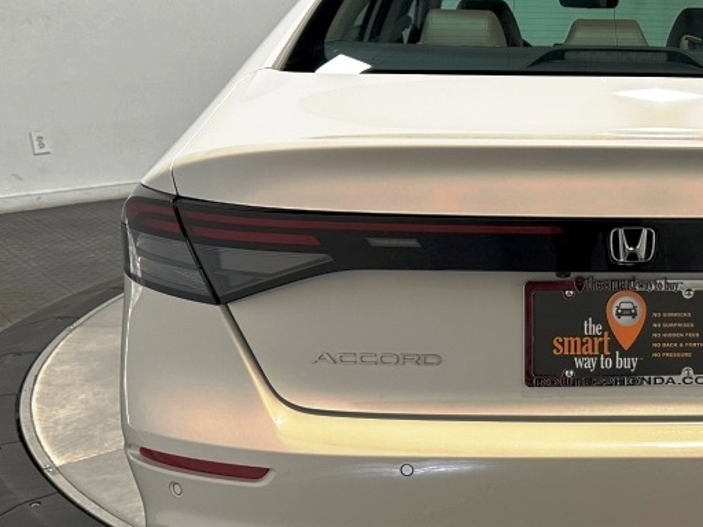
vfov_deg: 30.2
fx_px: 975
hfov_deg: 37.4
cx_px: 612
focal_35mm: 48
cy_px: 296
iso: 200
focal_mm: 6.86
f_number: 1.78
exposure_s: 1/60
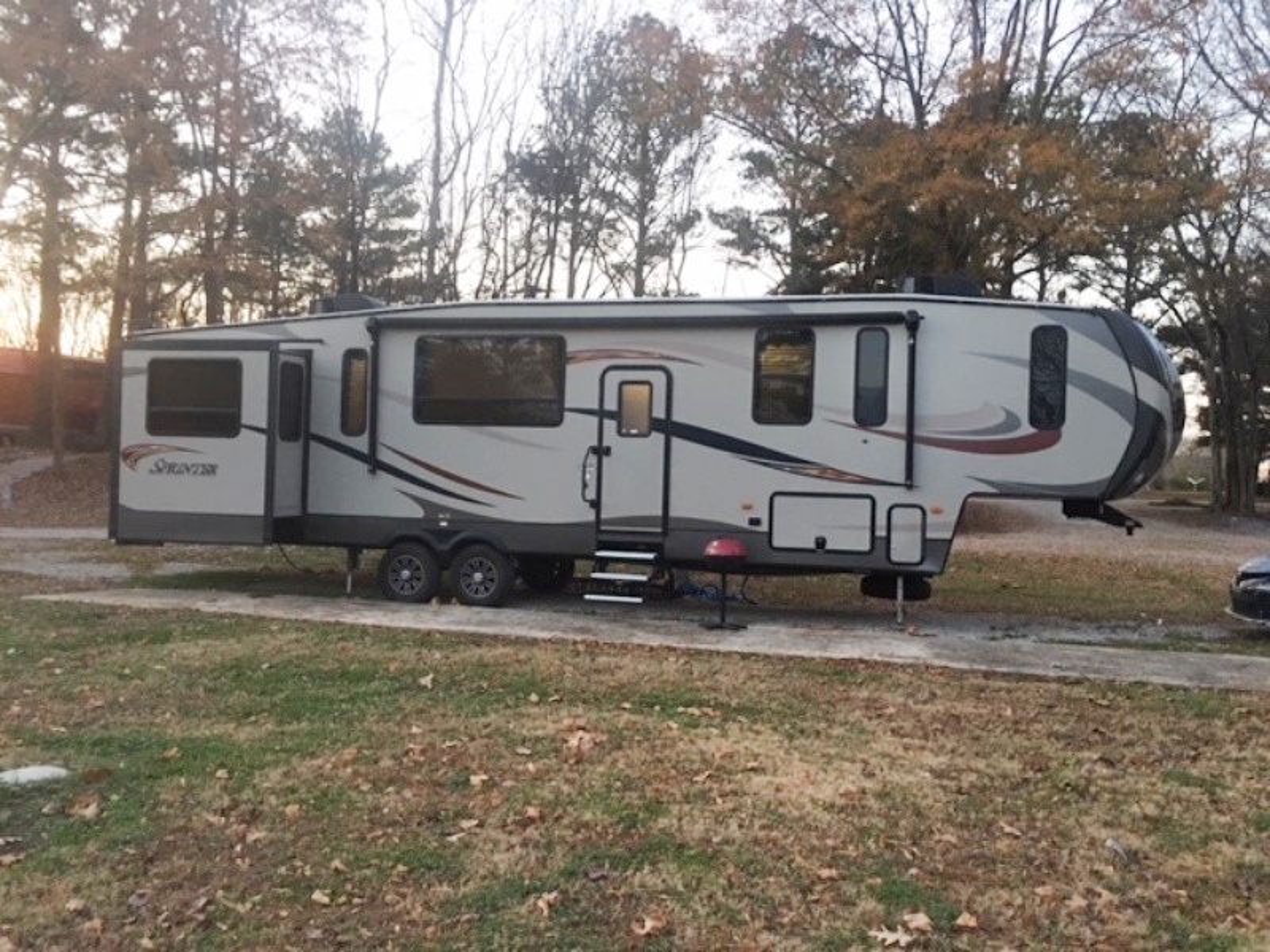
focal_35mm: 29
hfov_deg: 61.7
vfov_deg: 48.2
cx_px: 635
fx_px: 1064
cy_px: 476
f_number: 2.2
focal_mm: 4.15
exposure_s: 1/4
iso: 50
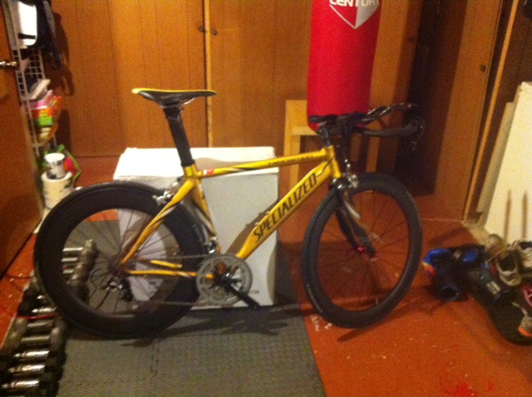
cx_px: 266
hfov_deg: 52.7
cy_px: 198
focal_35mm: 35
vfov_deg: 40.6
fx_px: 537
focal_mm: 3.85
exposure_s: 1/15
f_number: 2.8
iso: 1000
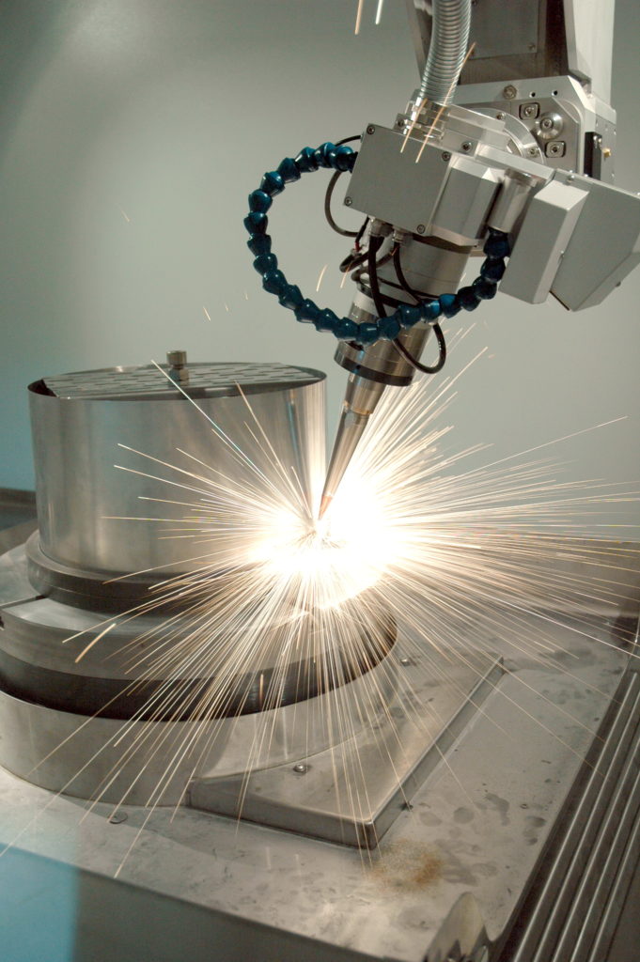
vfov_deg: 48.0
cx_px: 320
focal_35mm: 40
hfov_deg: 33.0
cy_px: 481
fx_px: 1082
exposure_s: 1/40
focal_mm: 27
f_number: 3.8
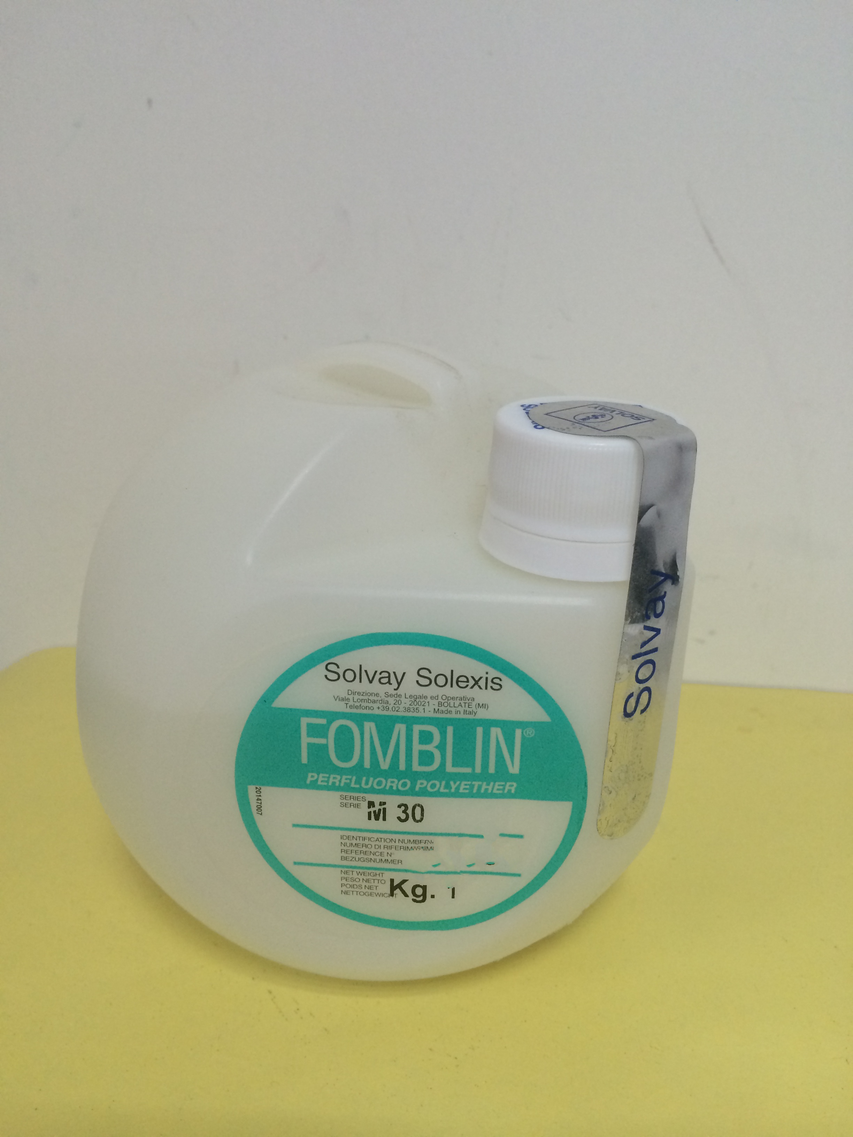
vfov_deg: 60.0
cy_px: 568
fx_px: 986
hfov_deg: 46.8
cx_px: 426
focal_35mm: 30
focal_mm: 4.12
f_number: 2.2
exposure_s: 1/33
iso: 80
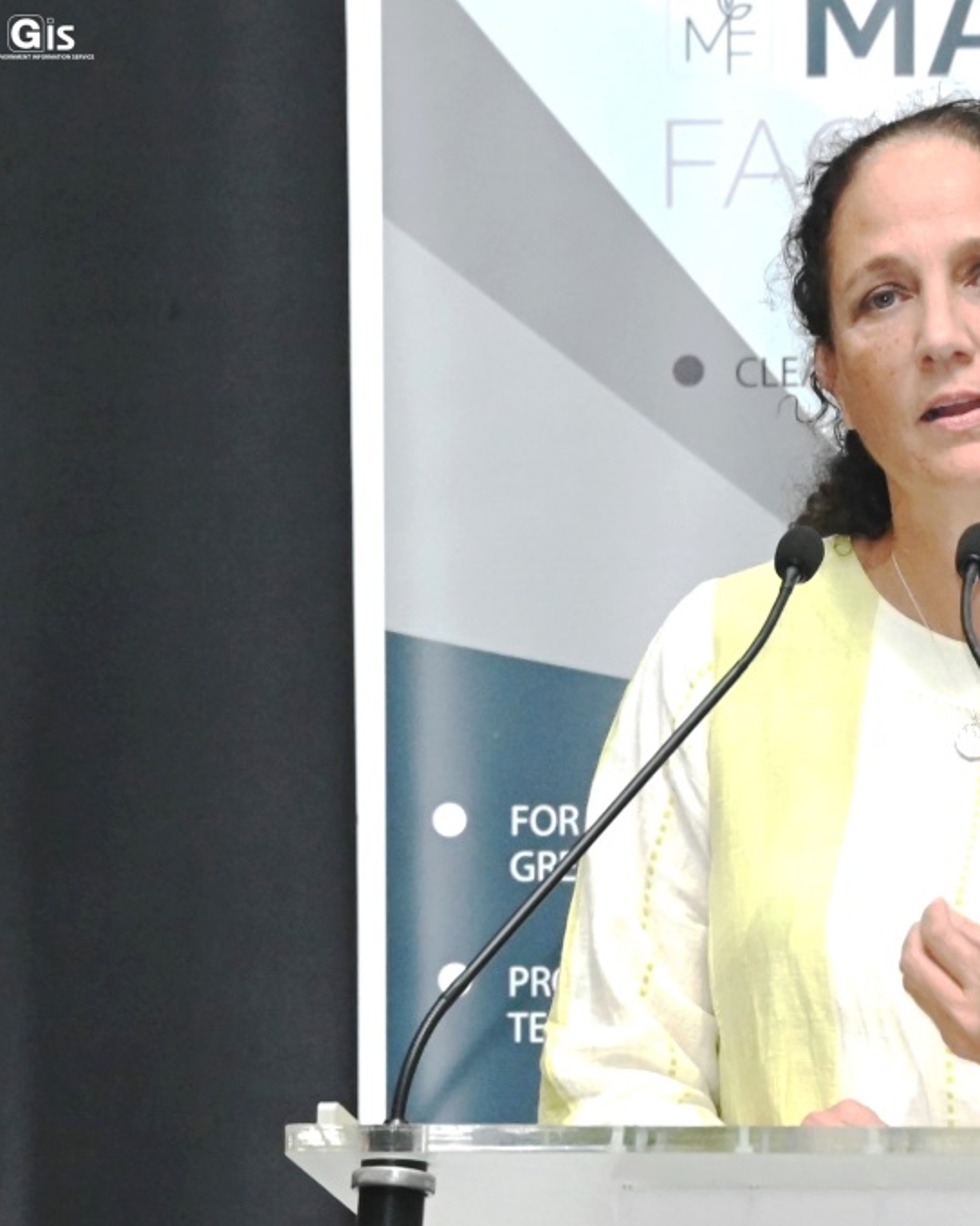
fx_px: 6926
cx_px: 886
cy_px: 611
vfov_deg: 10.1
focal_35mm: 191
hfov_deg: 8.1
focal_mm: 135
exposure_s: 1/160
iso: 6400
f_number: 7.1
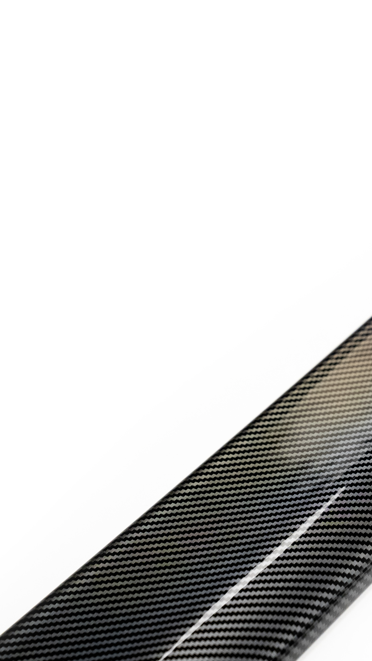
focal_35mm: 109
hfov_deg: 11.0
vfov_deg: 19.6
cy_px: 332
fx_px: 1912
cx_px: 414
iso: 3200
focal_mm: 69
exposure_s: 1/100
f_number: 5.6
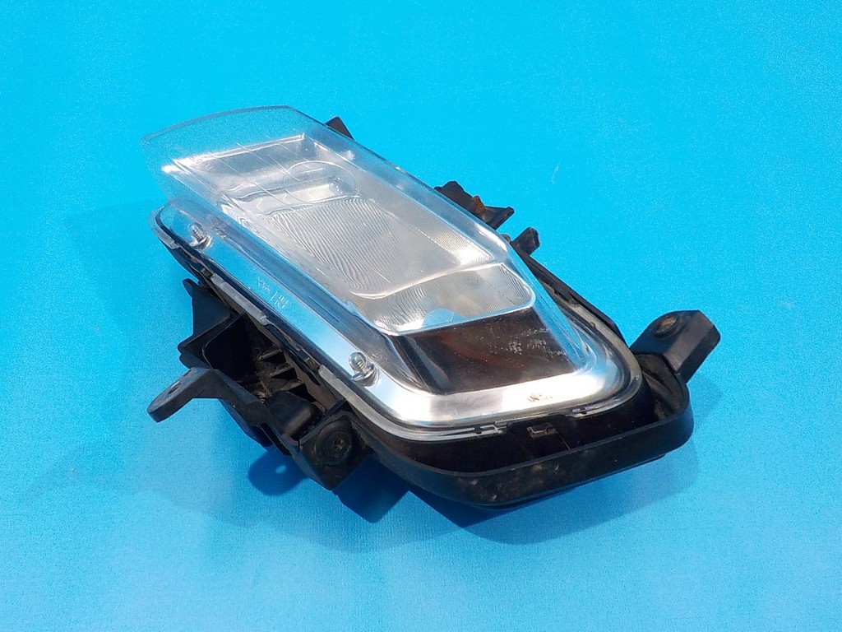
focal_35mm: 30
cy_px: 316
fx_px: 730
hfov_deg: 60.0
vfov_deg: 46.8
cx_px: 421
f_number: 3.3
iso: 250
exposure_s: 1/30
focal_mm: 4.1
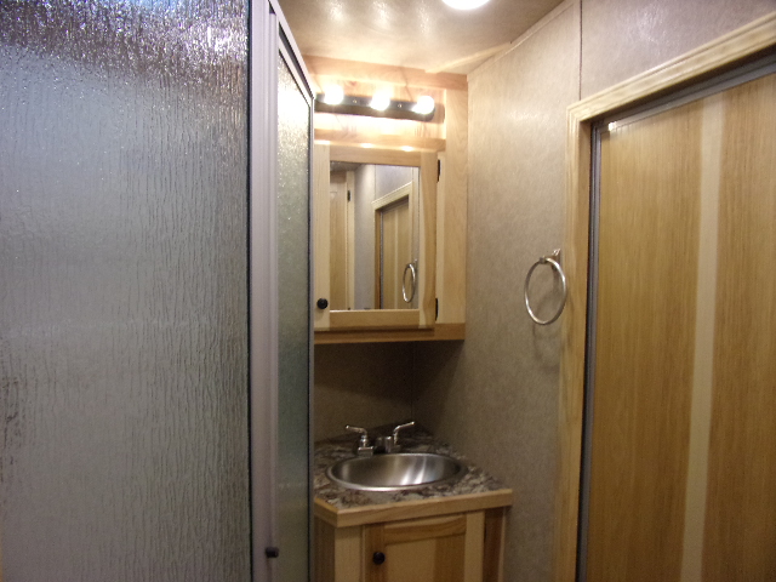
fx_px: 538
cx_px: 388
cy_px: 291
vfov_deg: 56.8
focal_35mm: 24
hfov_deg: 71.6
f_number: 3.3
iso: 200
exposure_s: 1/26
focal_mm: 4.3
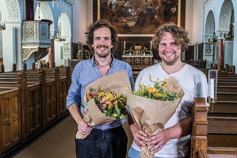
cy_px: 79
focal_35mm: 39
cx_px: 118
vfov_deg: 34.2
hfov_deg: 49.6
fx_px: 257
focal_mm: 26
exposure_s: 1/60
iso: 1250
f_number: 4.5
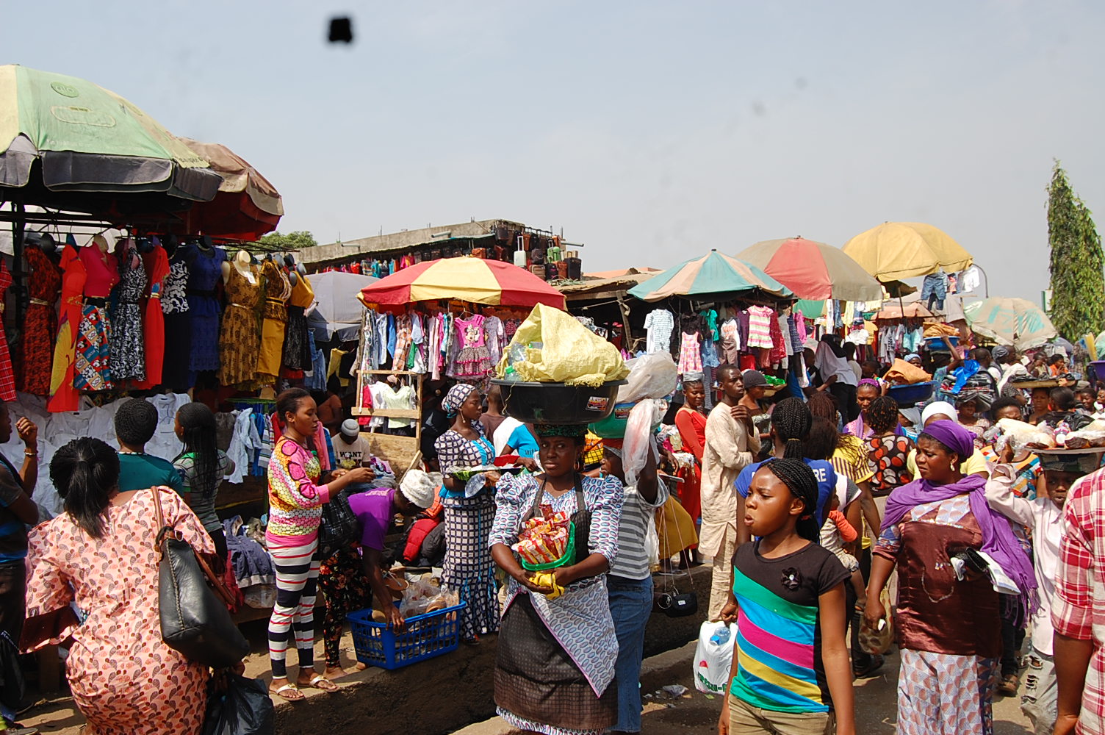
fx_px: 920
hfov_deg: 62.0
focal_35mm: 30
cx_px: 552
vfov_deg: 43.5
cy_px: 368
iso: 200
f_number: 9
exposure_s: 1/320
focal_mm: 20
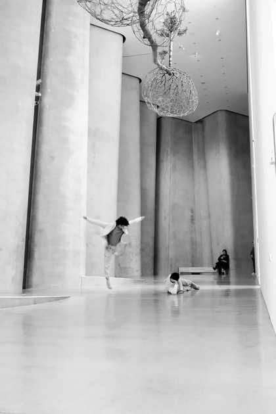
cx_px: 138
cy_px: 207
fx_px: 437
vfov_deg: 50.7
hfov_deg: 35.1
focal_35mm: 38
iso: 6400
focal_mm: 25.6
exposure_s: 1/70
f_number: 4.4
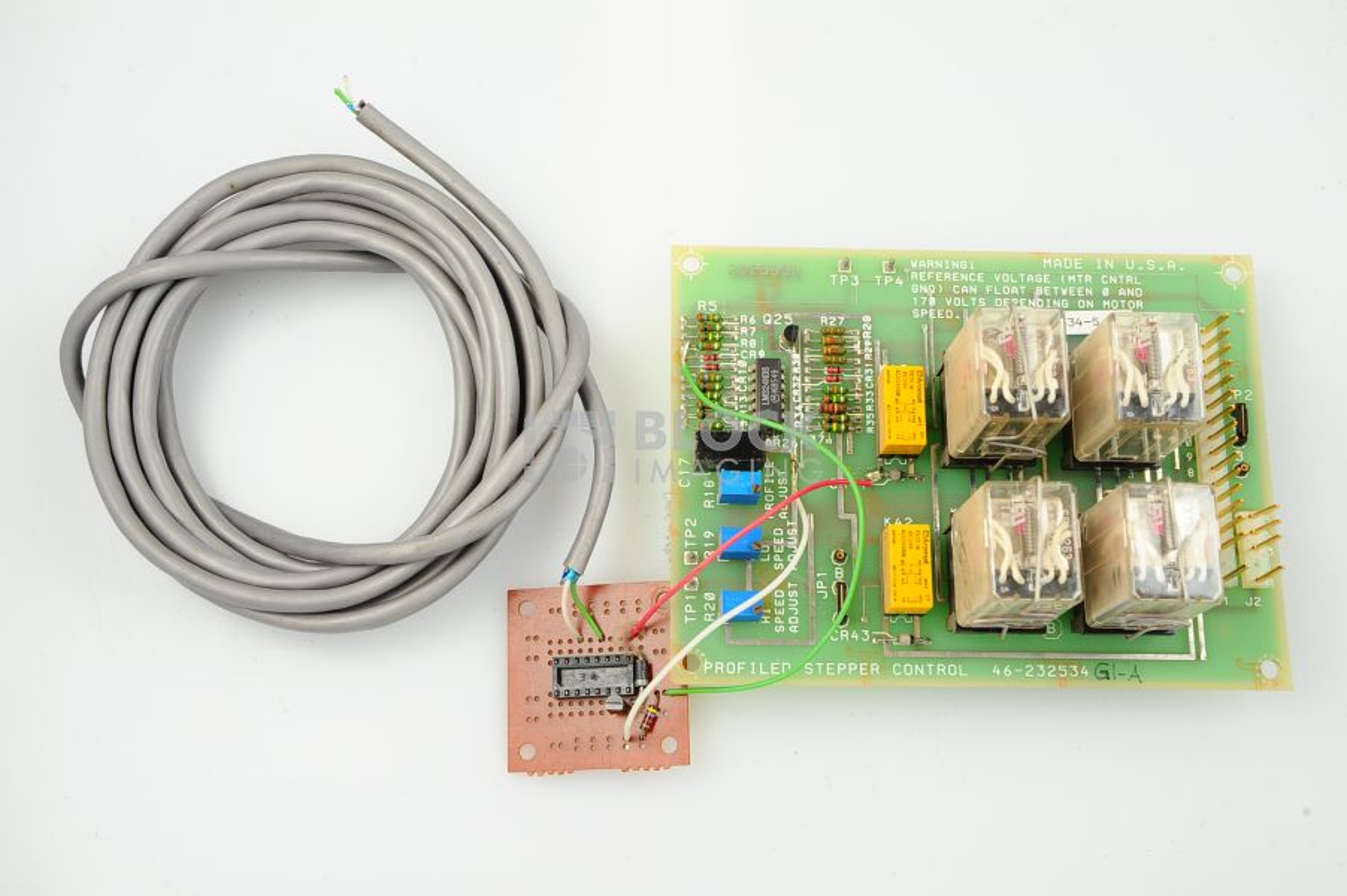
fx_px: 1795
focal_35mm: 48
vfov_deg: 28.0
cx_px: 674
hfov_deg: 41.1
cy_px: 448
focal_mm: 48
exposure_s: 1/125
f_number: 10
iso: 800
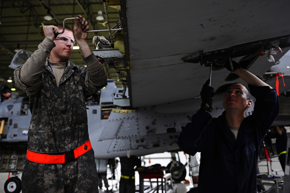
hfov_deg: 73.7
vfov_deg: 53.1
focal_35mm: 24
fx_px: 193
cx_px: 145
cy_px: 96
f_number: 2.8
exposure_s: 1/80
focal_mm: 24
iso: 400
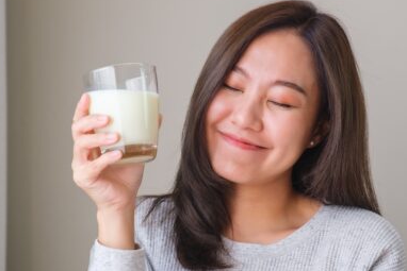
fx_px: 1368
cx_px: 204
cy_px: 180
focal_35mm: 121
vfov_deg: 11.3
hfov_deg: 16.9
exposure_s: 1/110
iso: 160
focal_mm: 51.6
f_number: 2.8
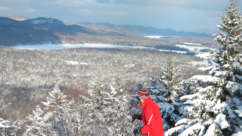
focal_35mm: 74
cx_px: 122
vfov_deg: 16.3
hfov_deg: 28.6
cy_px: 91
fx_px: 475
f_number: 4.3
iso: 80
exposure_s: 1/536
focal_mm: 12.2
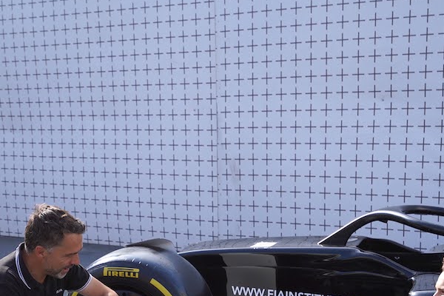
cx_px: 207
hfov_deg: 28.8
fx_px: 863
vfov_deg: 19.1
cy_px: 269
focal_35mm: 70
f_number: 4.5
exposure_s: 1/320
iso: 100
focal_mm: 35
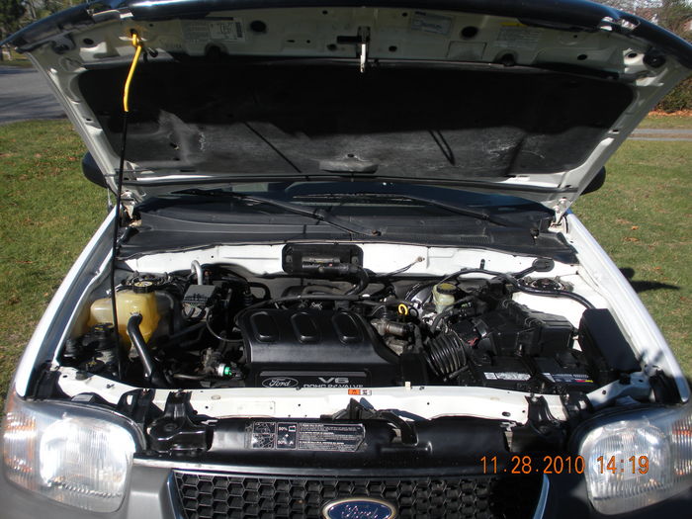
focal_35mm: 36
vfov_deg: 39.7
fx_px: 720
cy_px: 260
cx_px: 346
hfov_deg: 51.4
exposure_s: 1/587
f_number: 3.5
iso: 64
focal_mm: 6.3
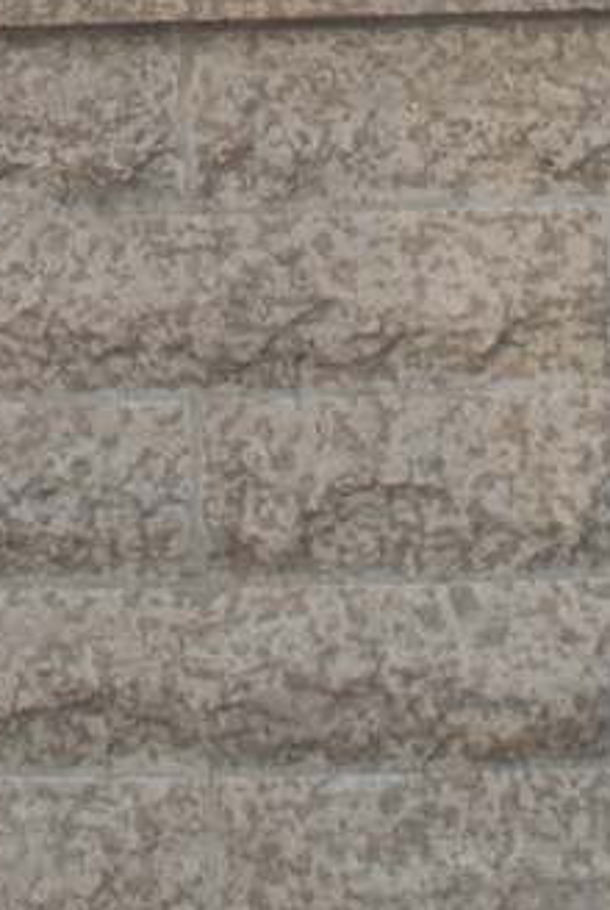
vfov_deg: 6.6
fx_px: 7342
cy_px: -1609
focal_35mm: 290
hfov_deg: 4.7
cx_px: -93
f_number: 5.6
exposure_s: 1/125
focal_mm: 31
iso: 110
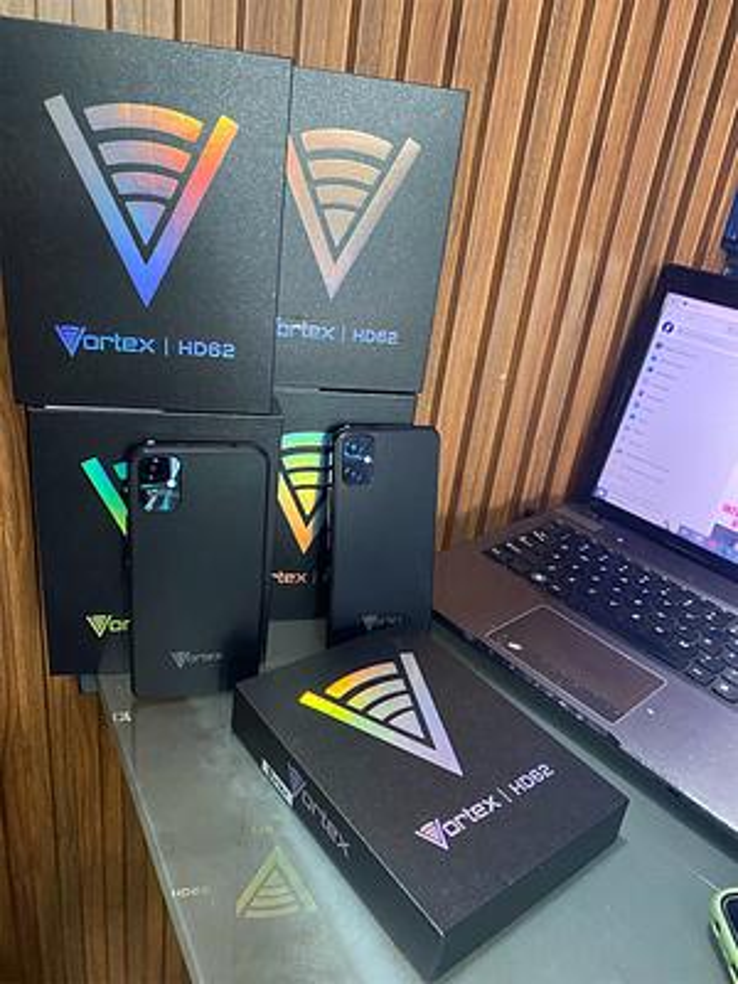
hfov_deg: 53.1
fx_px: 739
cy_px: 492
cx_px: 369
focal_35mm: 26
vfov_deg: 67.3
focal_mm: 4.25
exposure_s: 1/30
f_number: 1.8
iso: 500
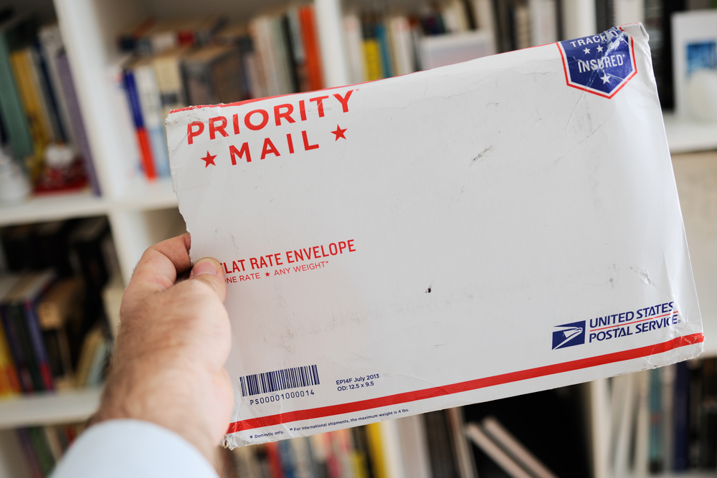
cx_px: 358
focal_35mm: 45
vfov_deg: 29.9
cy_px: 239
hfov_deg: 43.6
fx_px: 896
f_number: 3.5
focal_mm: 45
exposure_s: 1/160
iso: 200
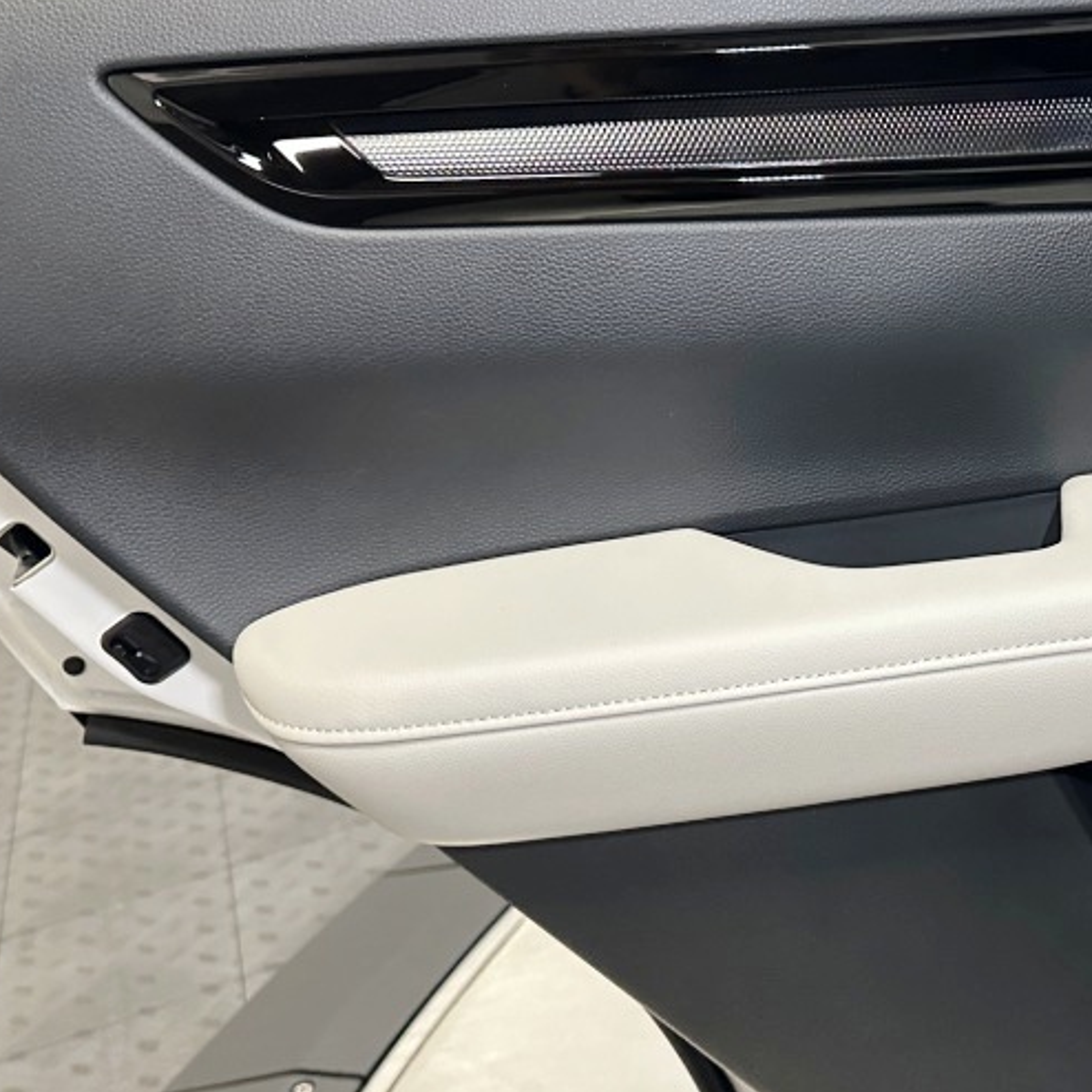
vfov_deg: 38.3
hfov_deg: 36.3
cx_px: 957
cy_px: 542
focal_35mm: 44
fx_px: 1570
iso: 640
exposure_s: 1/60
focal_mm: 6.86
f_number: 1.78
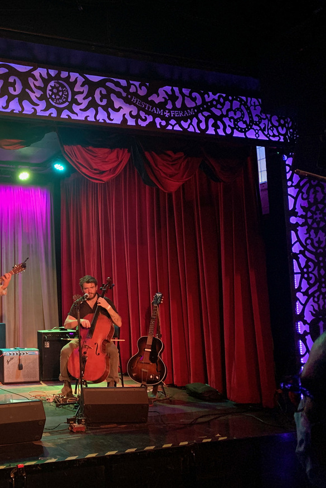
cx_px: 9
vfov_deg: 51.9
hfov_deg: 33.3
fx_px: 502
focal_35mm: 37
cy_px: 239
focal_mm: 4.25
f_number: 1.8
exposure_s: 1/30
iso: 400
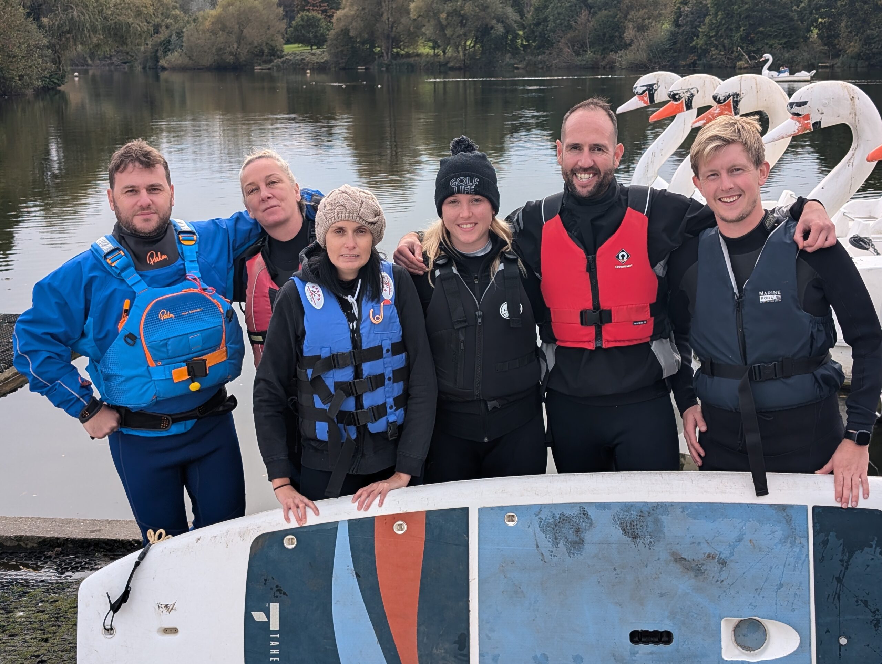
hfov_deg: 38.9
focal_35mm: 49
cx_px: 441
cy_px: 332
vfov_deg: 29.8
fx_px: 1250
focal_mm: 6.9
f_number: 1.68
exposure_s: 1/341
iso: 20
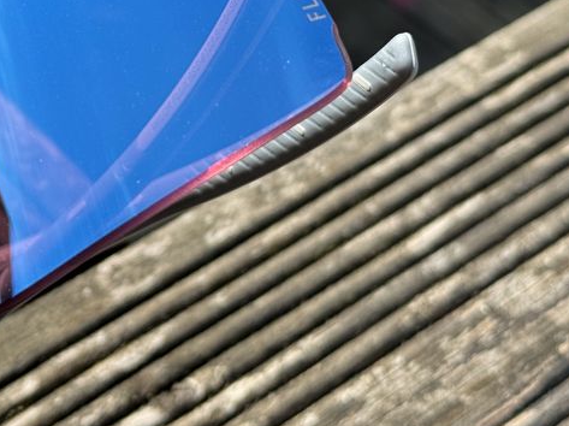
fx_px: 1708
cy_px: 14
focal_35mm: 104
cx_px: 124
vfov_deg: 14.0
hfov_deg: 18.8
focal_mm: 6.76
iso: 64
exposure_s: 1/1724
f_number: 1.78
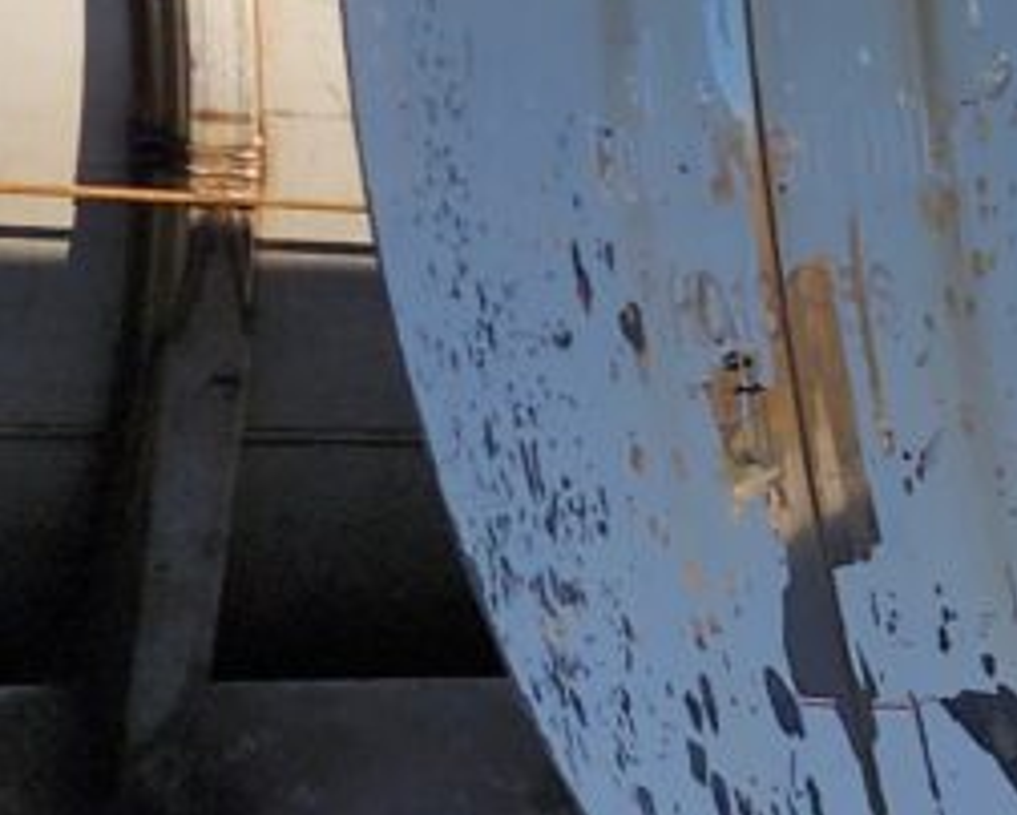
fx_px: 5151
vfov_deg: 8.8
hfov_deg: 9.3
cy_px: 1206
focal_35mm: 171
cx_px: 2930
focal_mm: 6.4
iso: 12
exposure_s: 1/1189
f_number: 1.8
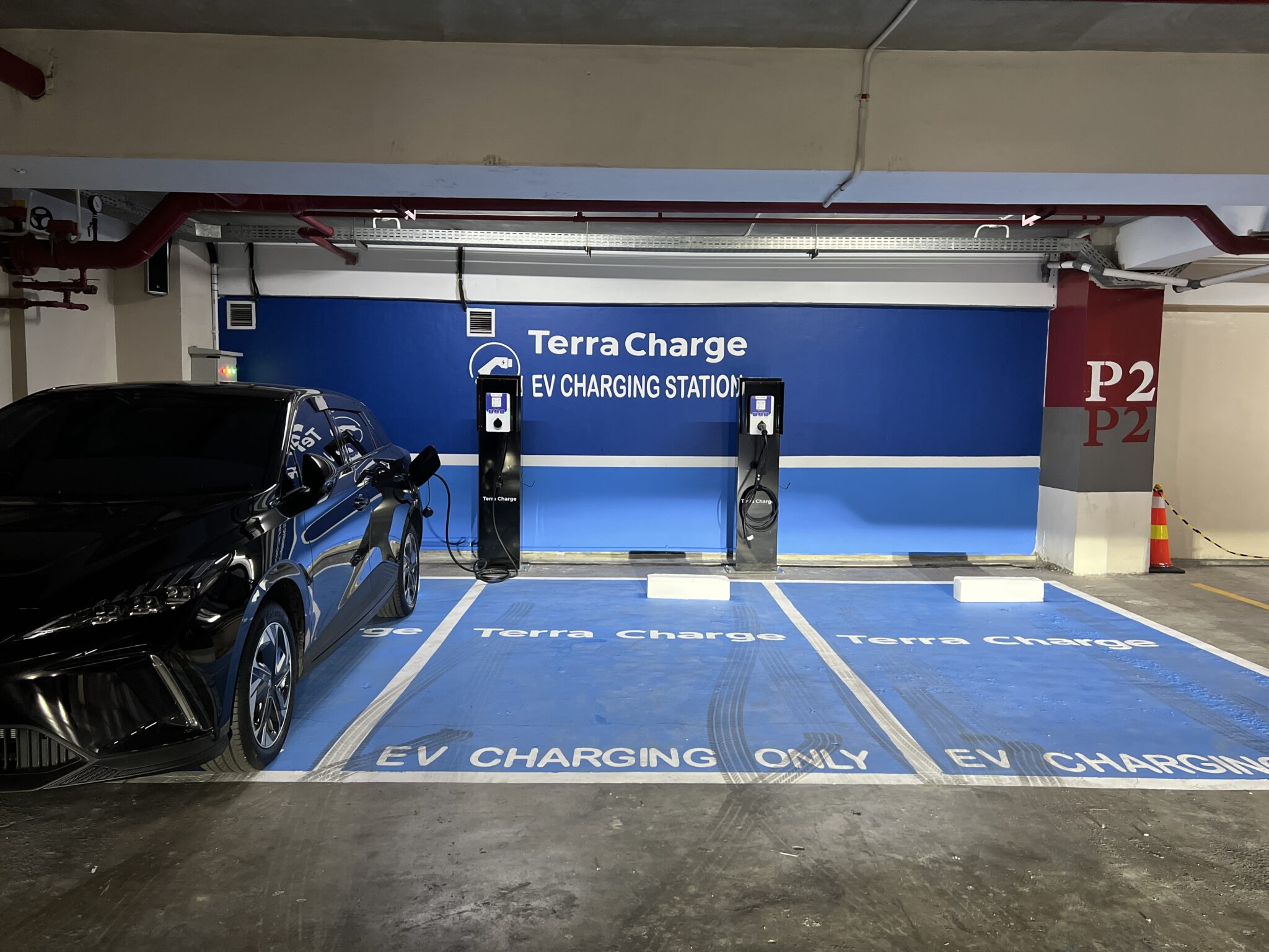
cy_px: 476
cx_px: 634
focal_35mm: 26
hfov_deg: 67.3
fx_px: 953
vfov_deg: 53.1
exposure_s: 1/50
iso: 400
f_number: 1.5
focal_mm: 5.7
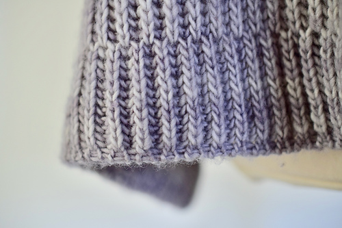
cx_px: 171
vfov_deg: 22.6
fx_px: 570
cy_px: 114
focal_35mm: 60
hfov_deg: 33.4
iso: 1600
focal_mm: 40
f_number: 3
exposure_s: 1/250
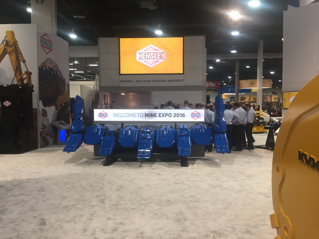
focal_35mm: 29
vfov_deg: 48.2
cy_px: 120
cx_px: 160
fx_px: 267
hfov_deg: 61.7
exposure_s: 1/30
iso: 40
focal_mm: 4.15
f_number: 2.2
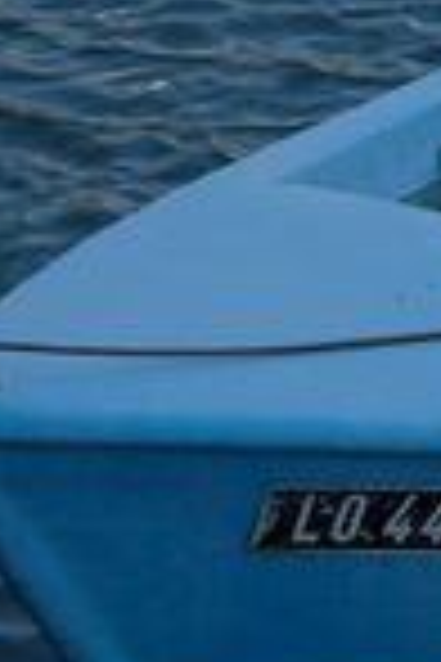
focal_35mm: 276
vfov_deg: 7.0
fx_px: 5071
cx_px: 842
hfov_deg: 4.9
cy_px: -1004
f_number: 4.8
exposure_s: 1/90
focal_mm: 30
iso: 100
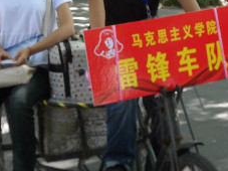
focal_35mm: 119
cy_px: 38
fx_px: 783
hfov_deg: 16.6
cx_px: 122
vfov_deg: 12.4
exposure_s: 1/45
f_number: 4.1
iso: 200
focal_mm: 9.8
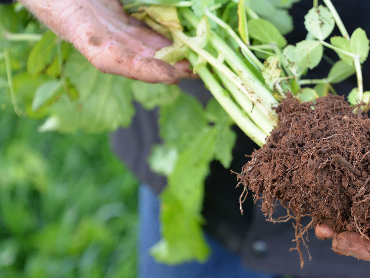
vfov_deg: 14.0
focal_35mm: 106
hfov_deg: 18.4
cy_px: 135
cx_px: 292
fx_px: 1133
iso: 400
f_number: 5
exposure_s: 1/100
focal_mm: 68
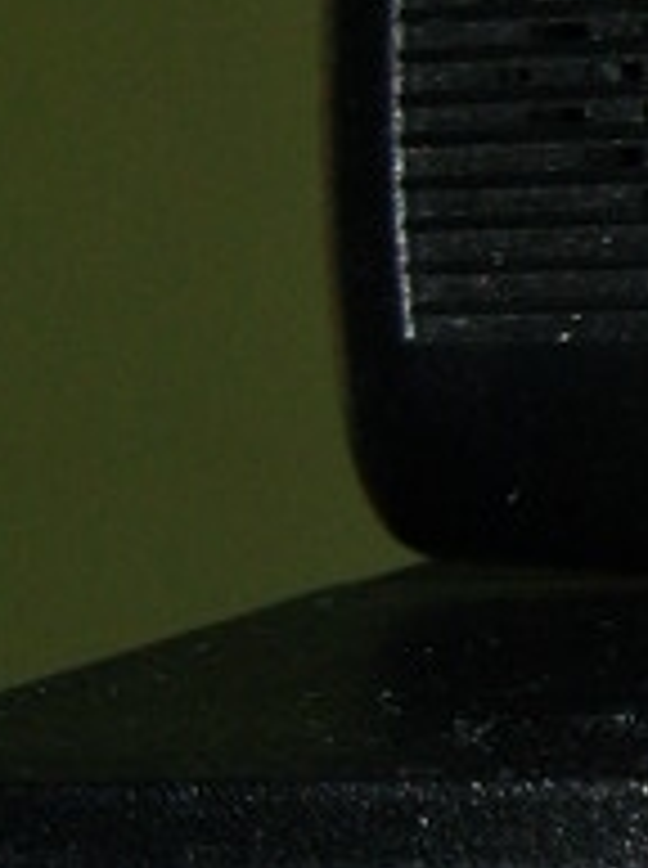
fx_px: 5059
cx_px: 1485
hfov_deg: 7.0
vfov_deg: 9.8
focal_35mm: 202
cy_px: 459
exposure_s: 1/40
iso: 80
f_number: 2.8
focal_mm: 7.8
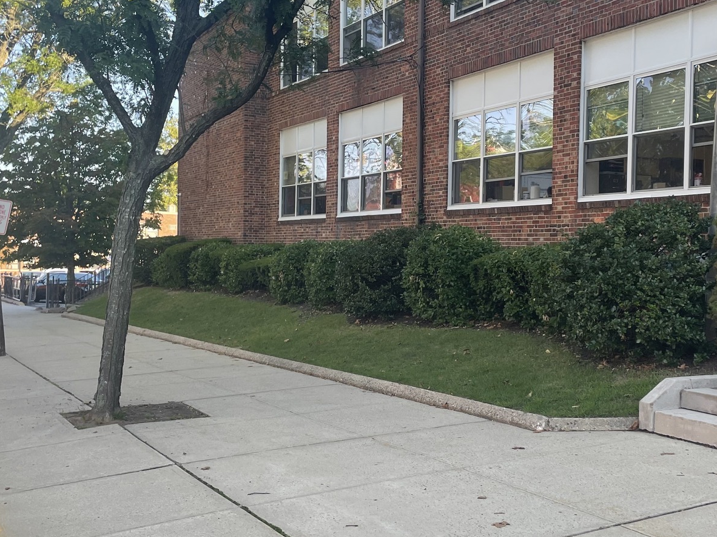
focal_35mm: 44
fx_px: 911
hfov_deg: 42.5
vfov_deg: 32.9
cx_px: 464
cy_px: 258
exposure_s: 1/280
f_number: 1.6
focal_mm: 4.2
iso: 32
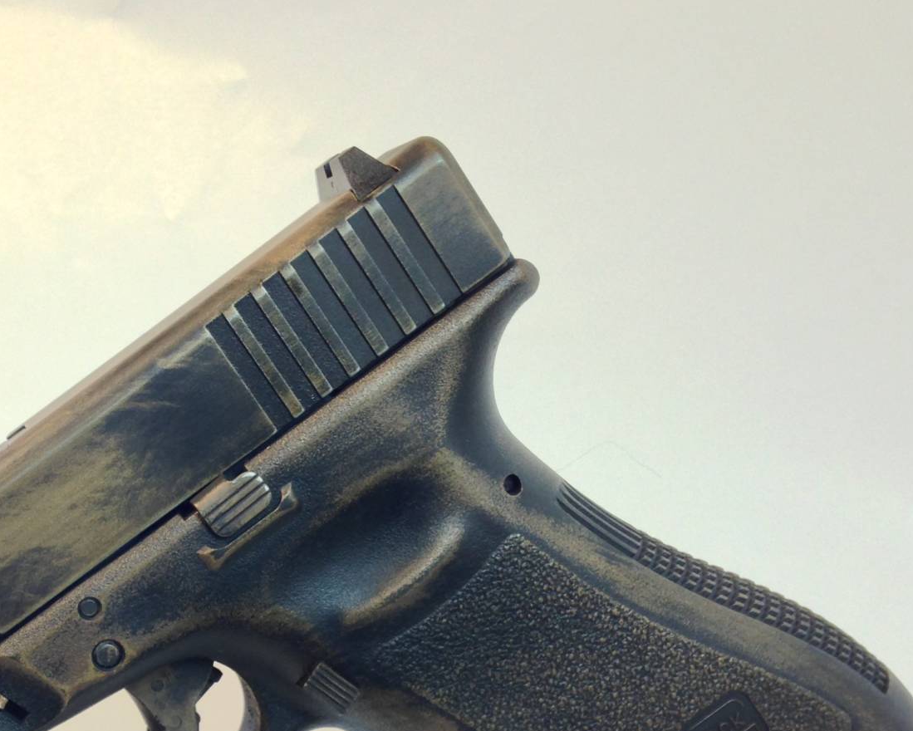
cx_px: 171
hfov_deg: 30.6
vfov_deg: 24.9
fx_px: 1622
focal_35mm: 60
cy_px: 611
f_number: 2.4
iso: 50
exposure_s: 1/30
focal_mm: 4.12
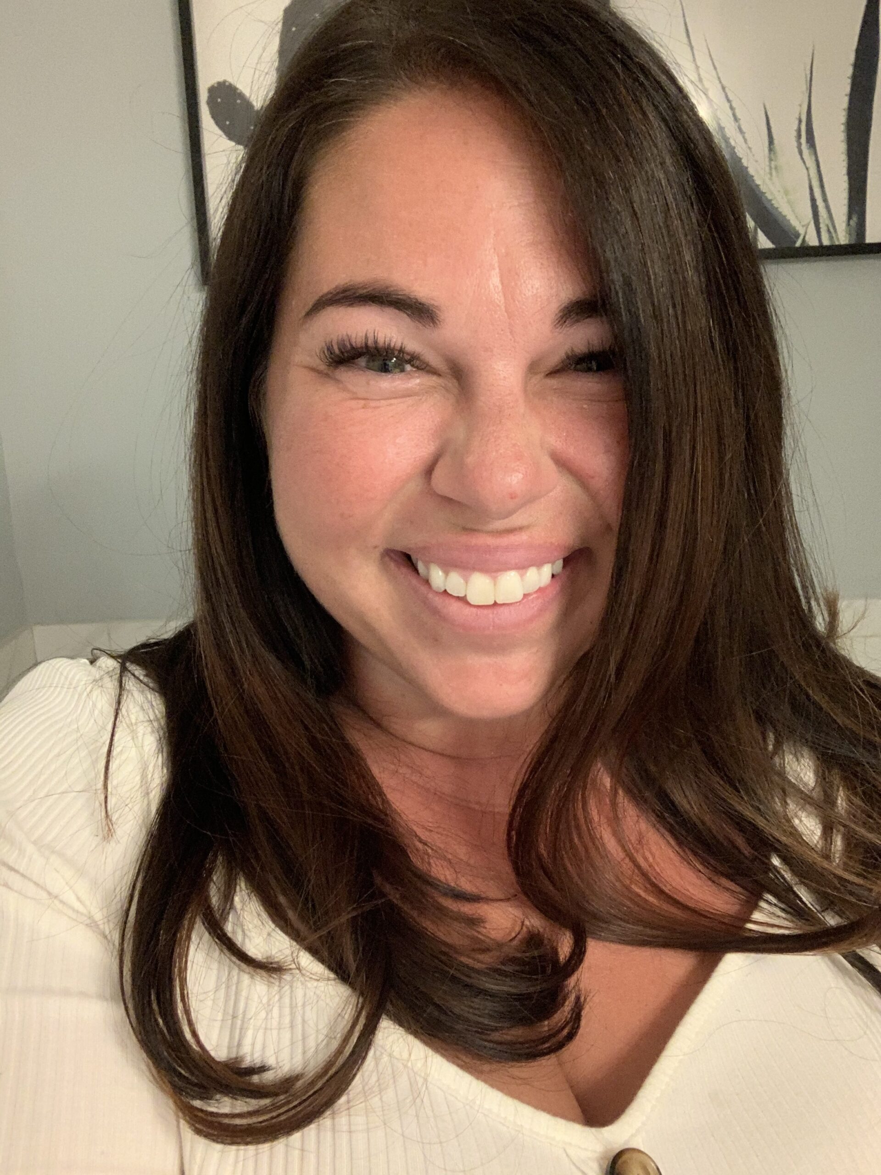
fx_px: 1086
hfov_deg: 44.2
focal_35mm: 32
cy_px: 588
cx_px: 440
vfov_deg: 56.8
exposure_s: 1/30
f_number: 2.2
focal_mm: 2.87
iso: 320
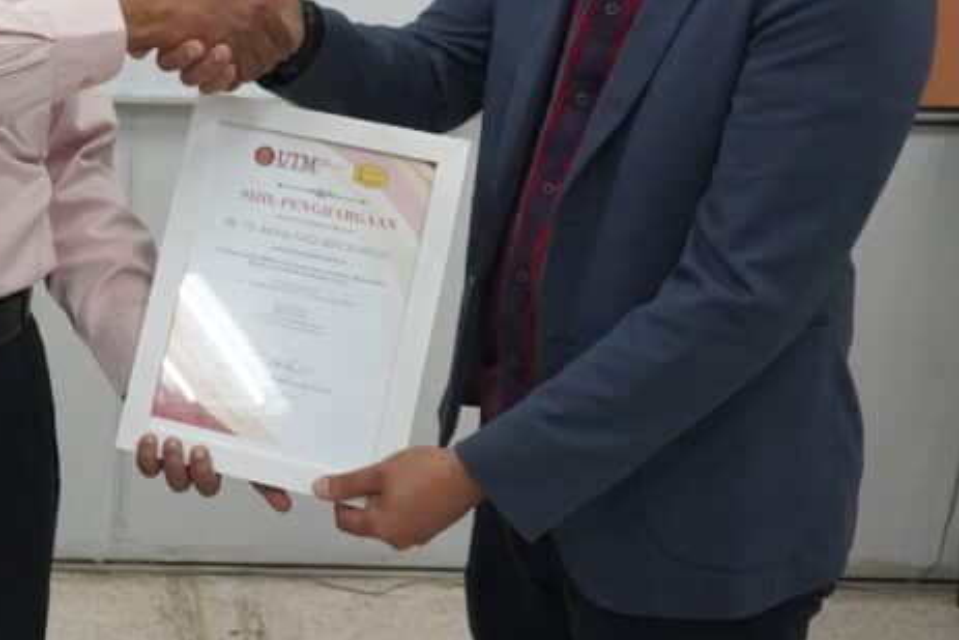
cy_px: 92
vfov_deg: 18.4
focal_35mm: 73
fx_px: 1945
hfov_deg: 26.0
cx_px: -33
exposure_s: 1/160
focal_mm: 22
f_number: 4
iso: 3200
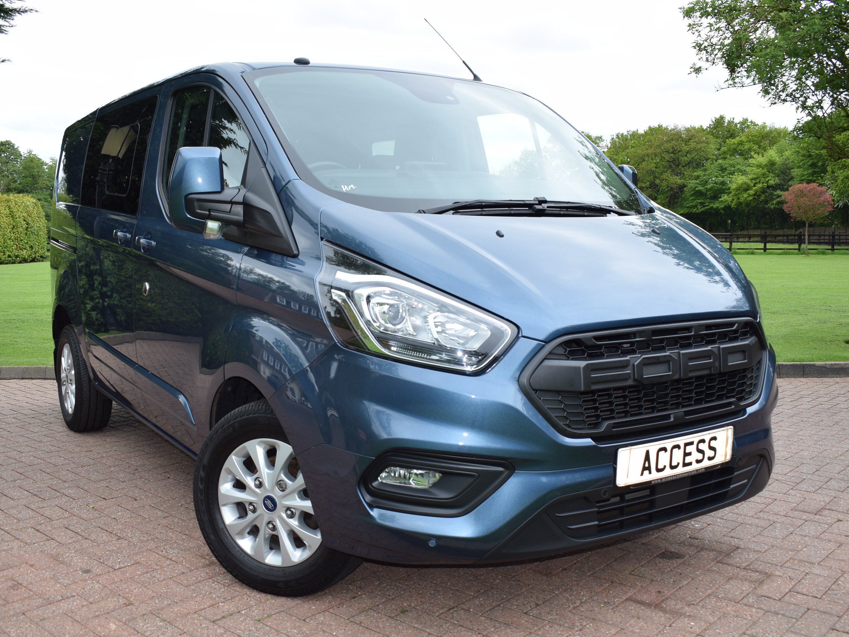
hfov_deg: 51.4
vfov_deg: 39.7
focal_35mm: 36
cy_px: 317
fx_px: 883
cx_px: 417
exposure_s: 1/160
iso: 100
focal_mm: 22
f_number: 6.3
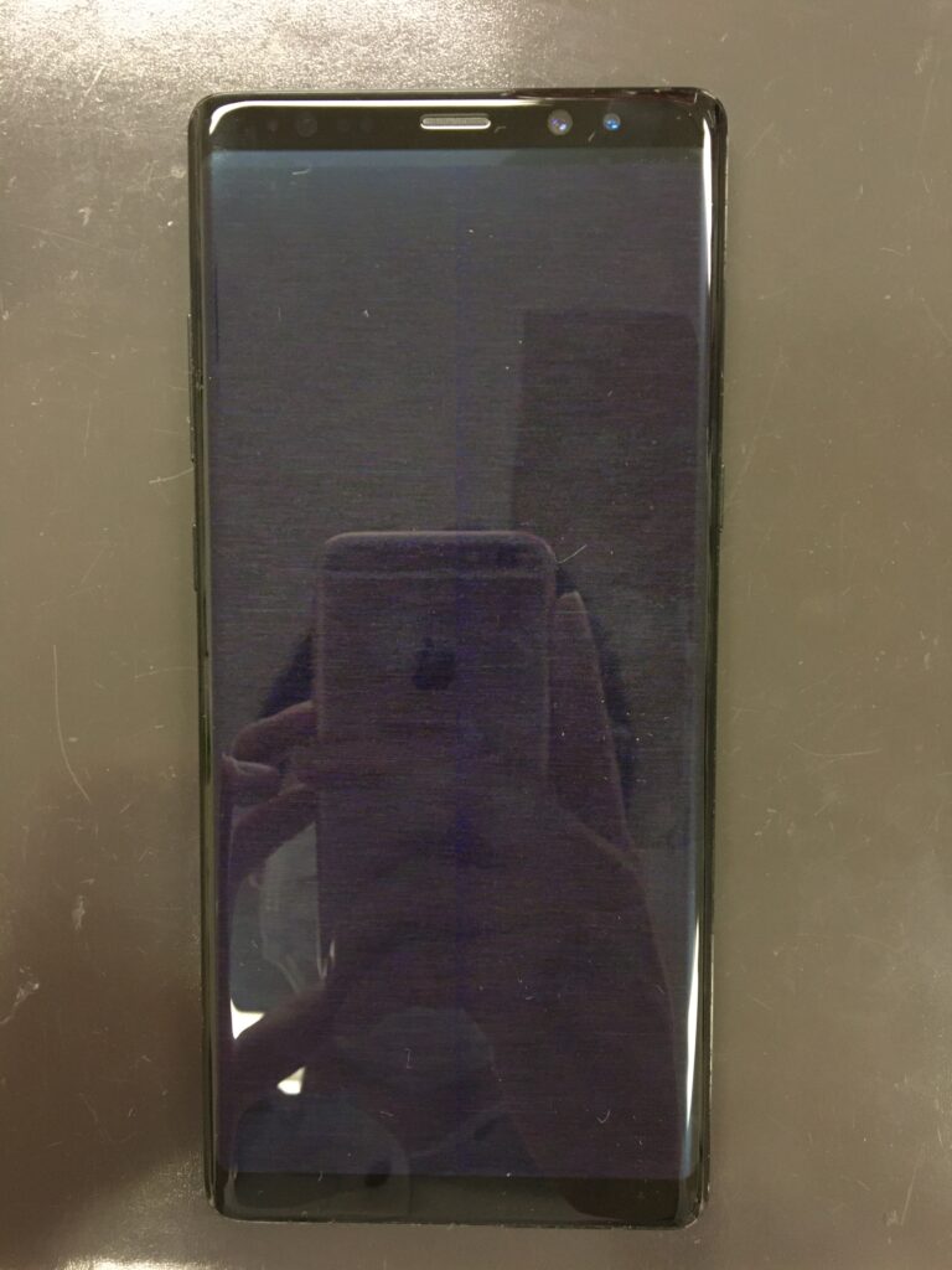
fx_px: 1063
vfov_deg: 61.7
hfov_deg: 48.2
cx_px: 476
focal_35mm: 29
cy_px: 635
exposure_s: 1/30
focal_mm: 4.15
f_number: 2.2
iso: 160
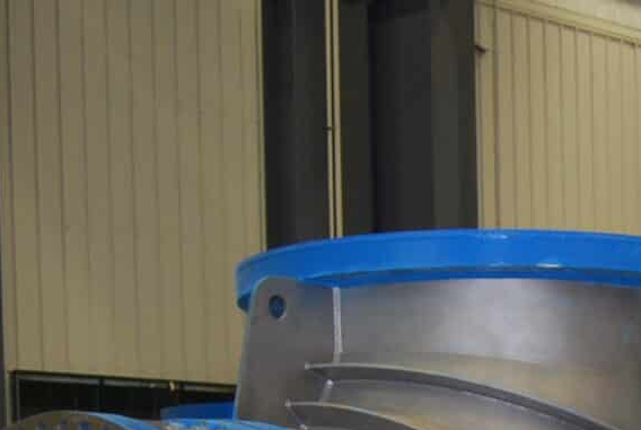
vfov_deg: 11.0
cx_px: 828
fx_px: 2123
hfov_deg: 16.3
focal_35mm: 119
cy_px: 686
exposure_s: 1/60
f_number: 3.8
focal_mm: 22
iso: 200
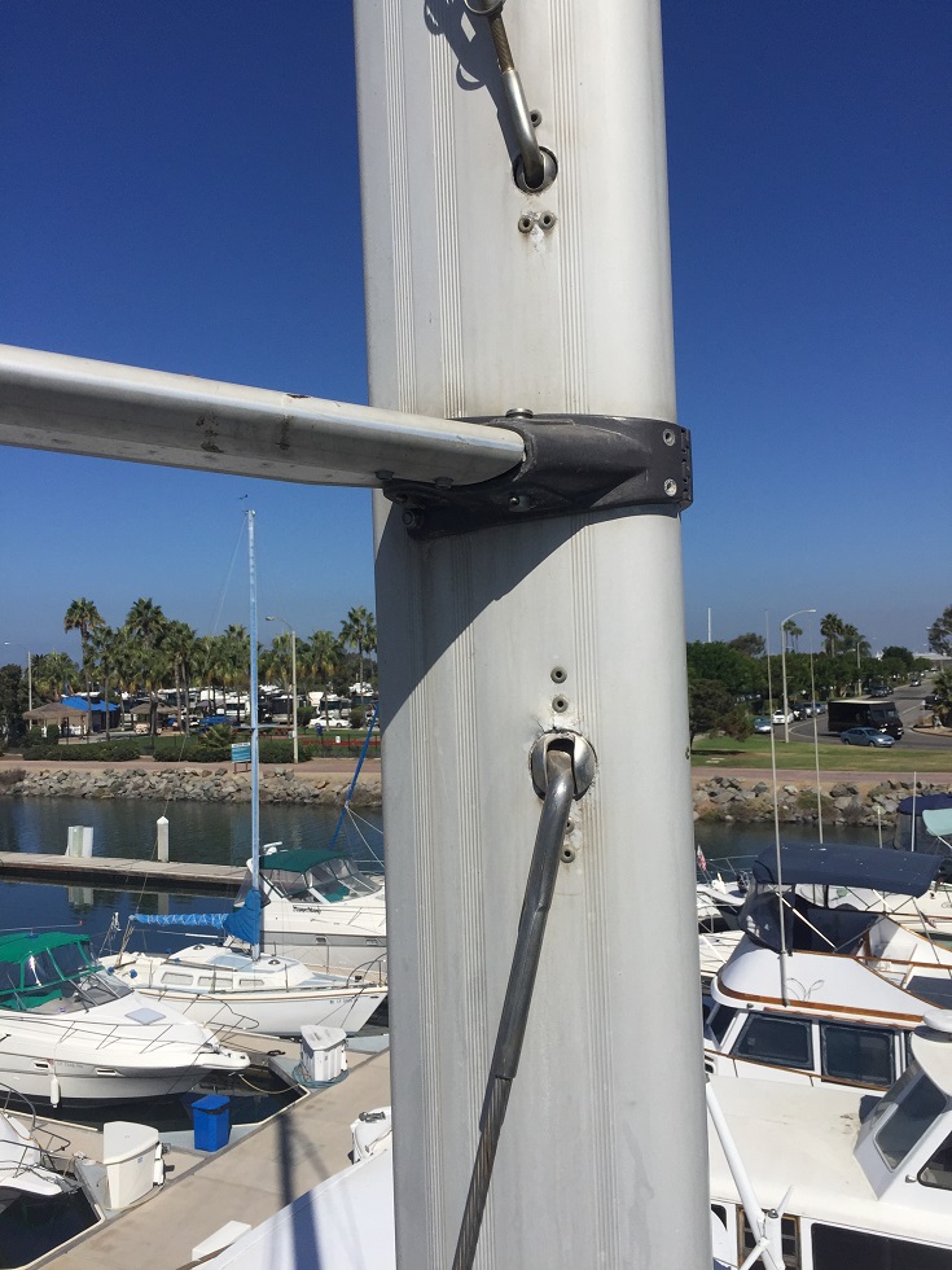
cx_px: 476
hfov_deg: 48.2
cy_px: 635
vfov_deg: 61.7
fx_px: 1063
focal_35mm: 29
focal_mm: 4.15
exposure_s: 1/4950
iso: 32
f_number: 2.2
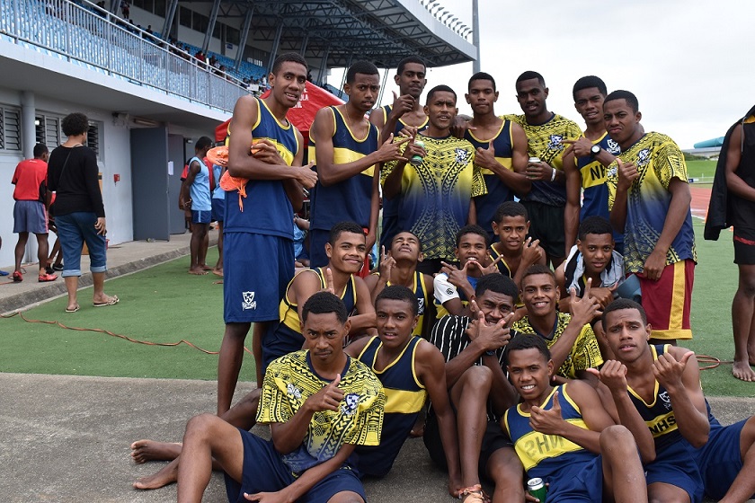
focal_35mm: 42
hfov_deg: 46.4
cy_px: 252
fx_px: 881
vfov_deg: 31.9
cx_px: 378
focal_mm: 28
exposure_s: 1/320
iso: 400
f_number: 8
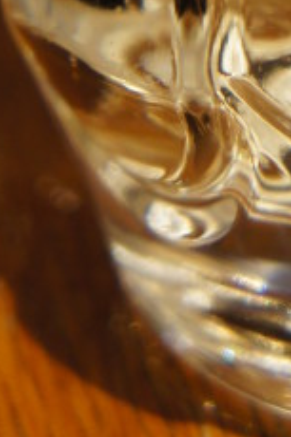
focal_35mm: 207
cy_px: -521
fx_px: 2516
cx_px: 469
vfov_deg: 9.2
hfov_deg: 6.5
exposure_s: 1/50
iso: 500
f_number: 4.5
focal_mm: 31
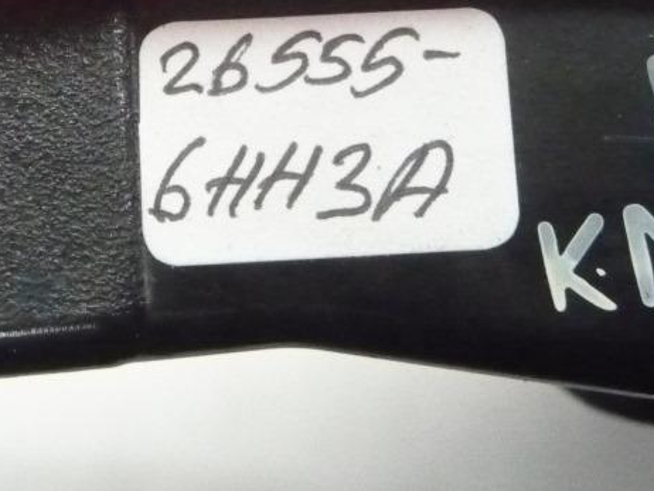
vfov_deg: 23.4
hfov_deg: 31.1
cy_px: 123
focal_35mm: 62
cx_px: 265
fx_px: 1172
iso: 1600
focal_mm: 4.7
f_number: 3.3
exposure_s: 1/125
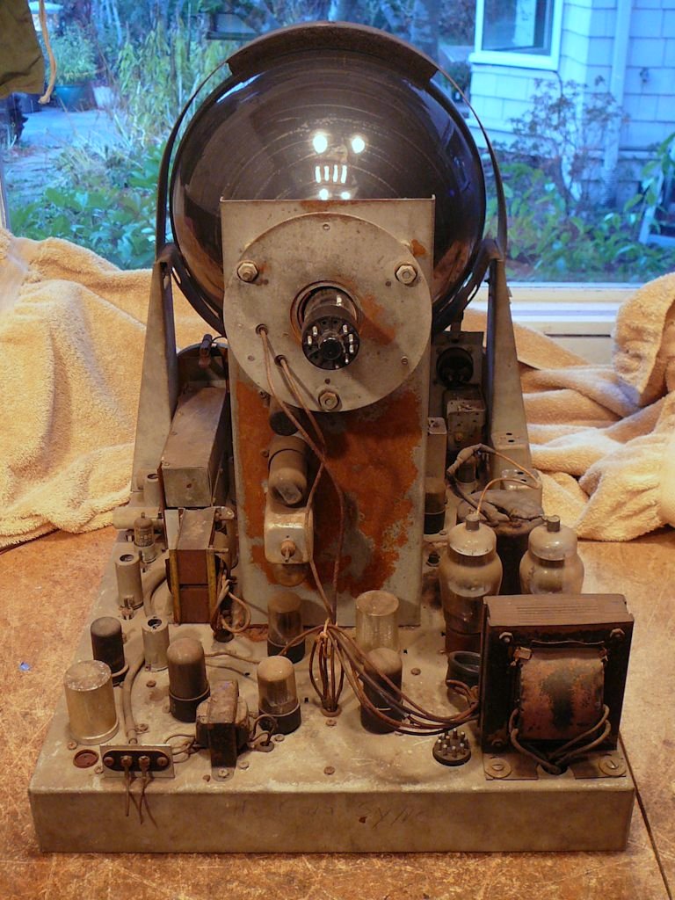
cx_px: 338
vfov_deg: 52.6
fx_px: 910
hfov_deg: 40.7
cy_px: 450
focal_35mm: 35
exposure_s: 1/30
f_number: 2.8
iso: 125
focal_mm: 5.2
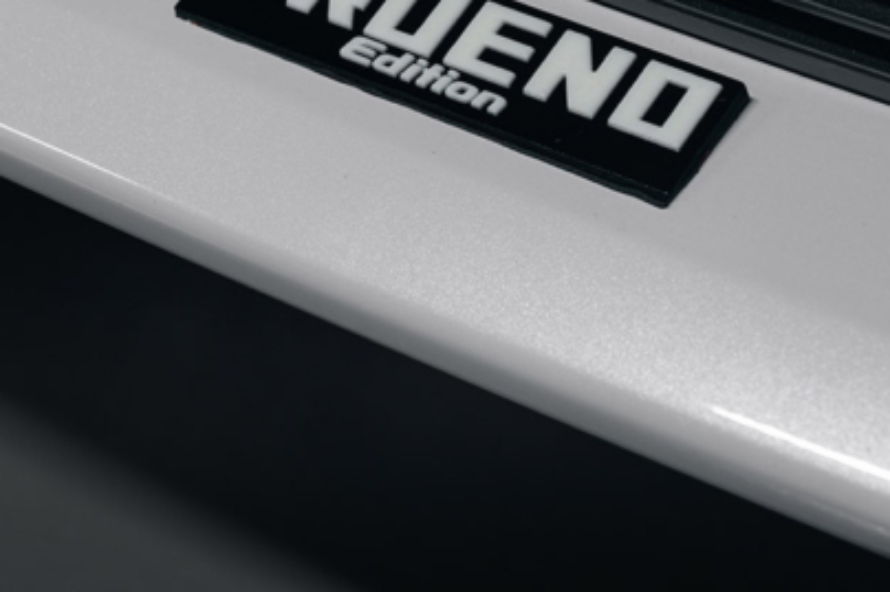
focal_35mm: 133
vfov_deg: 10.2
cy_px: 40
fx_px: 3287
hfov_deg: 15.4
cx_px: 454
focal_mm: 70
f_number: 9
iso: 100
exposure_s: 1.3
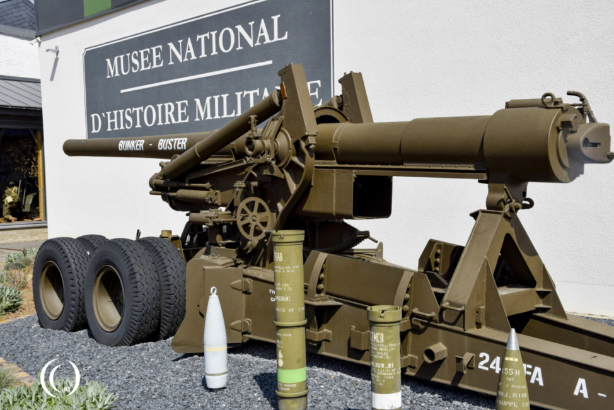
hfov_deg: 47.4
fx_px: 699
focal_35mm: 41
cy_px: 208
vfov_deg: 32.7
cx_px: 321
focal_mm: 26
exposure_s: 1/400
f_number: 10
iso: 200
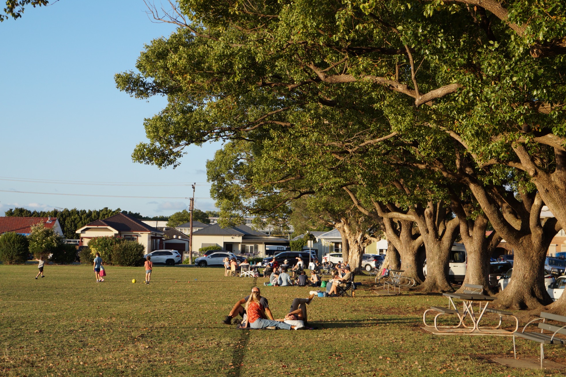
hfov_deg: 31.1
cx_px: 260
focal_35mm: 65
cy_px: 201
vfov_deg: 21.0
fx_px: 1016
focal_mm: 33
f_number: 5.6
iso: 100
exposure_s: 1/250
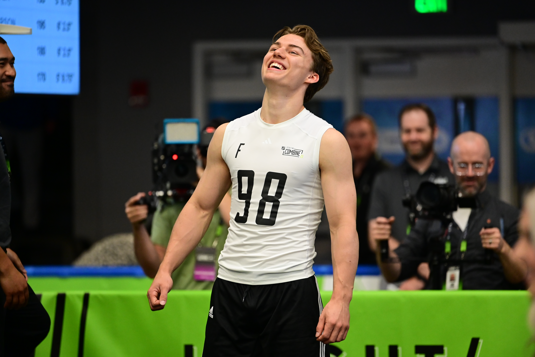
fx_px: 2971
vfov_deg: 6.9
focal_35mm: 200
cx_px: 268
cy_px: 178
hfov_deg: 10.3
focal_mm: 200
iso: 4000
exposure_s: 1/640
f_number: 2.8
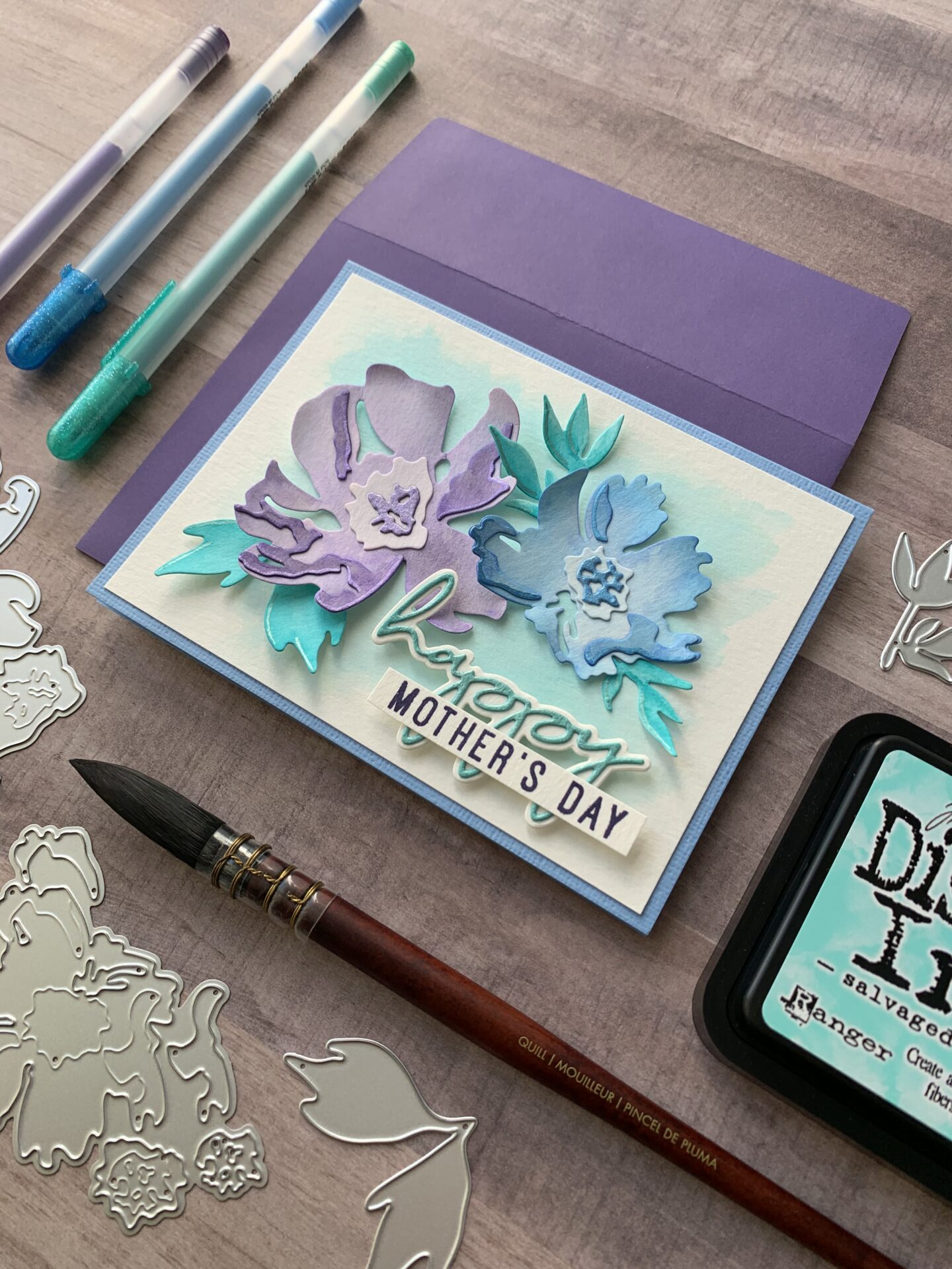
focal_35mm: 26
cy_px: 634
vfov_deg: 67.3
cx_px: 476
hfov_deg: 53.1
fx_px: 953
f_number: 1.8
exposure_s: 1/343
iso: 25
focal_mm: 4.25
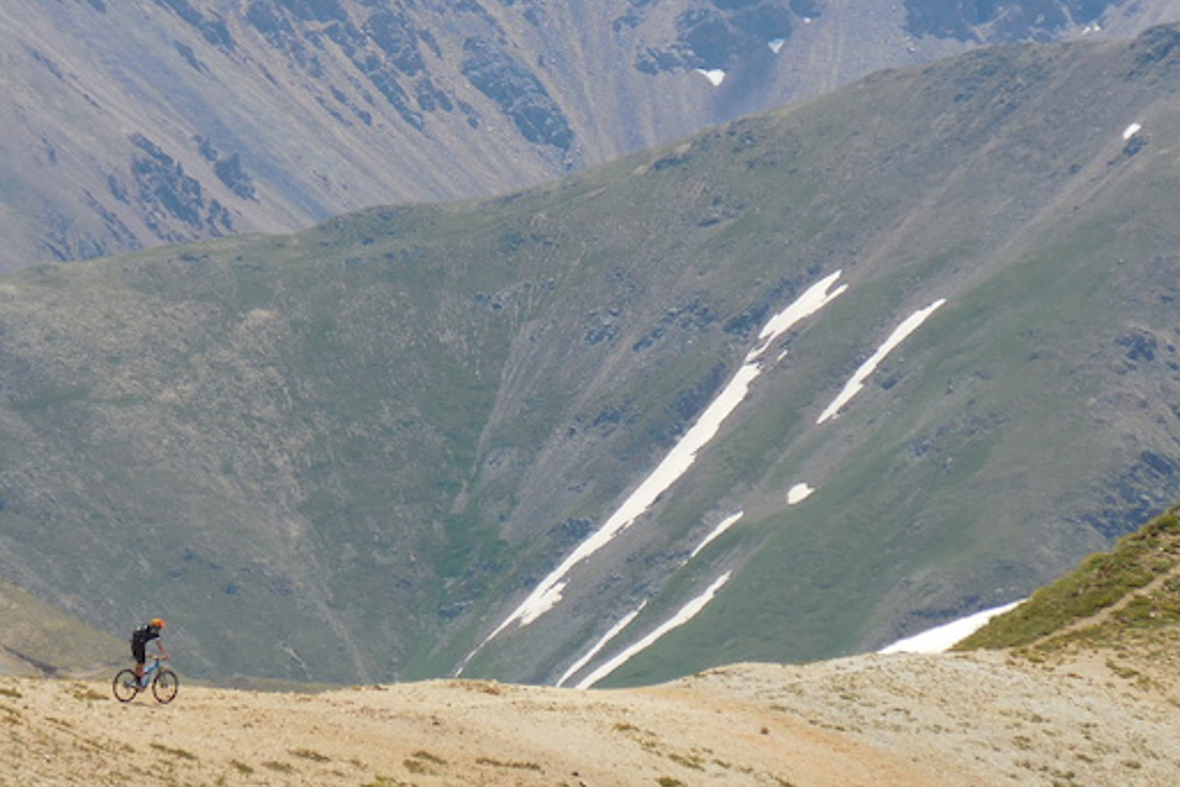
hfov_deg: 6.5
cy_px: 276
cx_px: 462
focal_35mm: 316
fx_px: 10357
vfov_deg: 4.3
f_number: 5.6
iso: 125
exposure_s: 1/640
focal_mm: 35.1
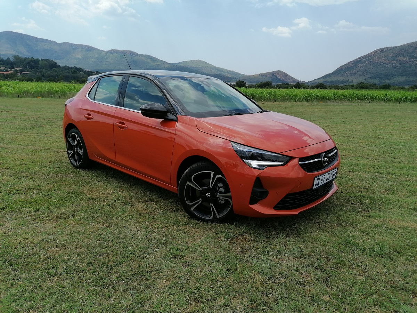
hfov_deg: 65.3
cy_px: 156
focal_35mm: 27
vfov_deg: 51.4
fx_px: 325
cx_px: 208
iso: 50
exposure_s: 1/1835
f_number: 1.8
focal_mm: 4.75
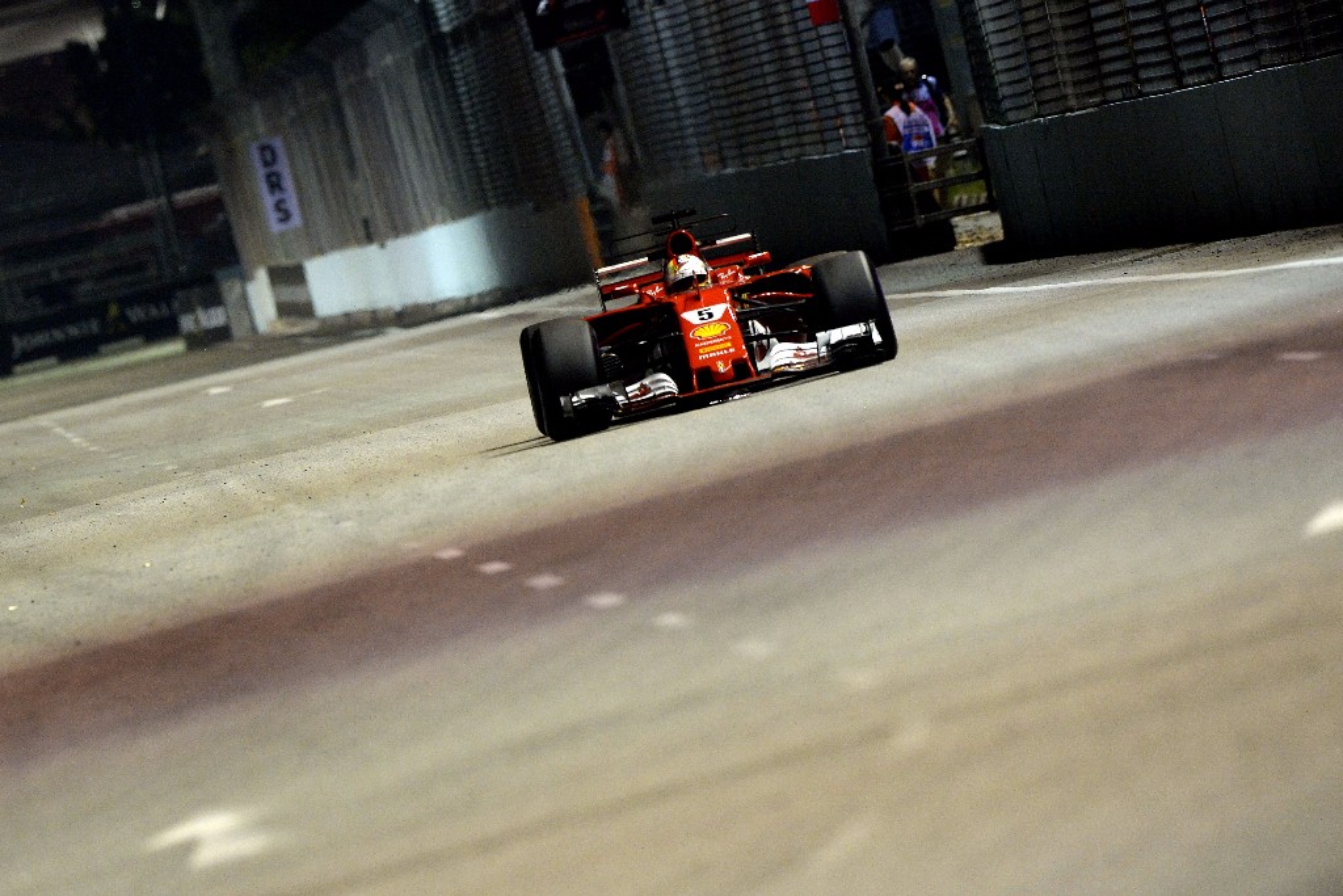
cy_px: 448
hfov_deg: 4.1
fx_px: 18654
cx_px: 672
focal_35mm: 500
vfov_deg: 2.8
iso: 5000
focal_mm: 500
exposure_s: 1/1000
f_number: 5.6
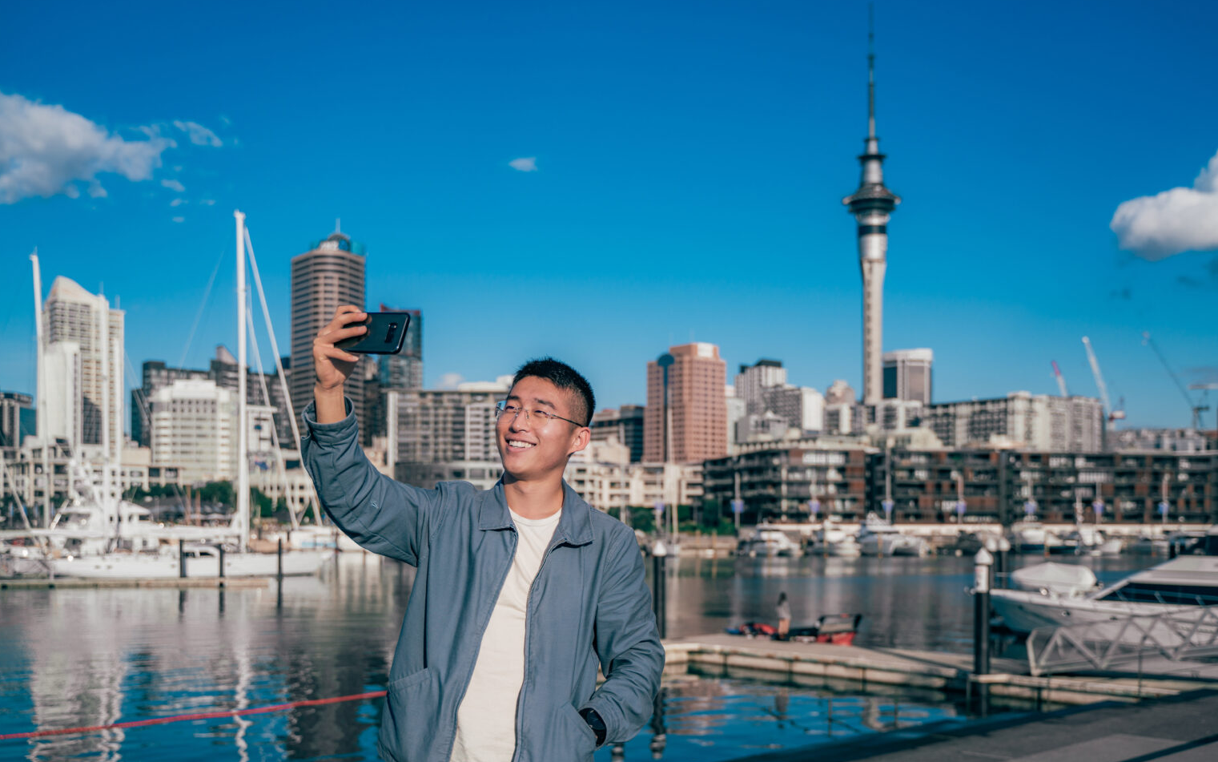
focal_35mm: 35
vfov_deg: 36.3
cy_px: 379
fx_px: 1162
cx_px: 609
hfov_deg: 55.3
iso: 100
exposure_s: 1/4000
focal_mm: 34
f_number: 2.8
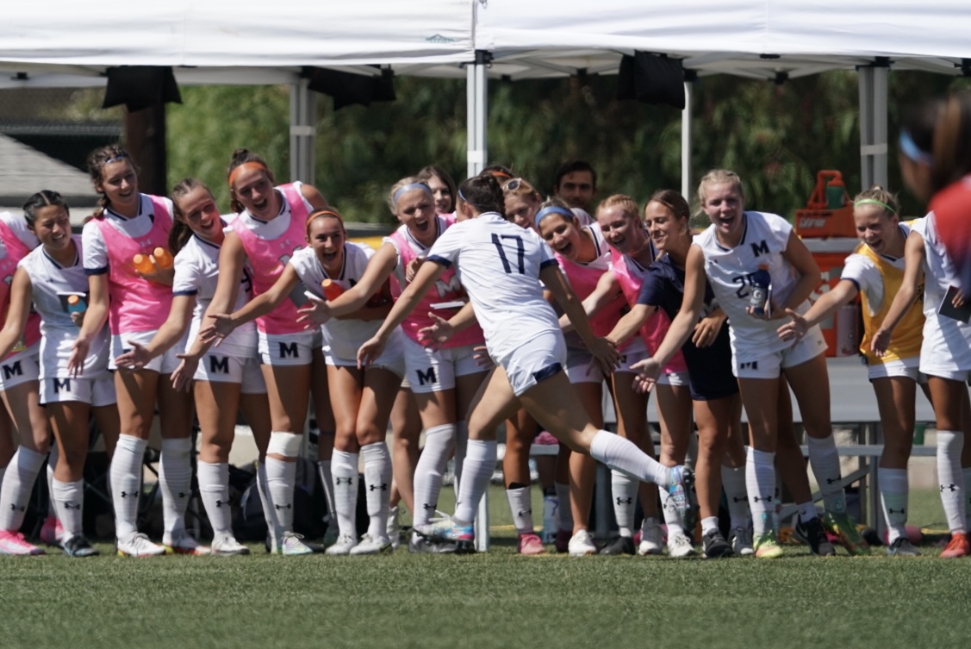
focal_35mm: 500
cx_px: 486
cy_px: 324
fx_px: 13494
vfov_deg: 2.8
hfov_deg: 4.1
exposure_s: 1/4000
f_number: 6.3
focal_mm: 500
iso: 800
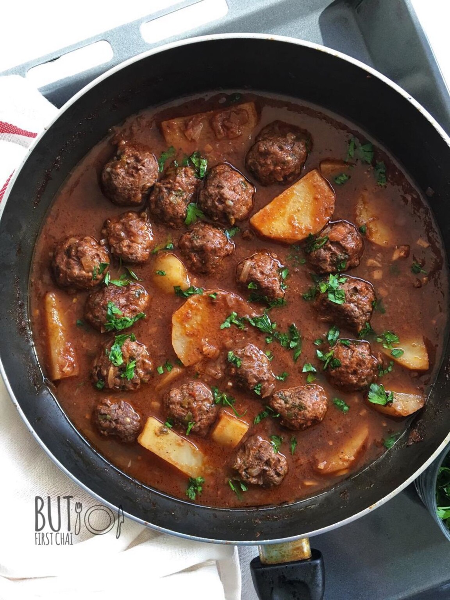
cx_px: 225
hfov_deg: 48.2
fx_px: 503
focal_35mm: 29
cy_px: 300
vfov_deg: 61.7
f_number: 2.2
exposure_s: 1/33
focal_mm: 4.15
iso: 50
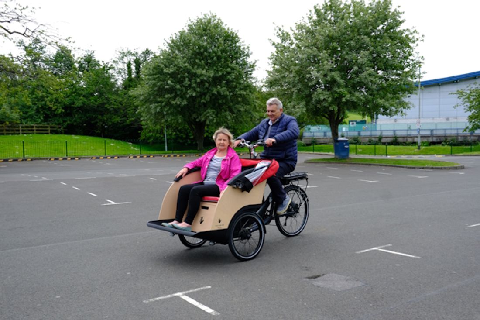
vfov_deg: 37.8
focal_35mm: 35
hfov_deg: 54.4
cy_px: 160
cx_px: 240
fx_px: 467
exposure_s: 1/100
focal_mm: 23
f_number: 8
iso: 100
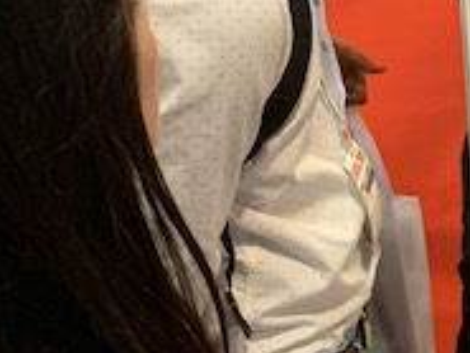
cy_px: 76
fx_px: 1223
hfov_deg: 18.6
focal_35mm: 90
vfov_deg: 16.3
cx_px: 749
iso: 160
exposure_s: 1/50
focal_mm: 4.25
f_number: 1.8
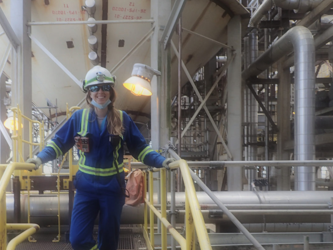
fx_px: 385
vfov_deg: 35.3
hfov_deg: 45.9
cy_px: 182
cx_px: 106
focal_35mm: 40
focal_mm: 4.5
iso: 100
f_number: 2.8
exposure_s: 1/125
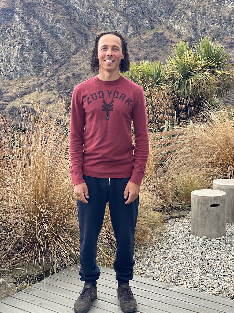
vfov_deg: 36.8
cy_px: 156
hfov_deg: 28.0
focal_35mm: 52
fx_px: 469
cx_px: 117
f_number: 2
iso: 32
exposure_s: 1/122
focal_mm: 6
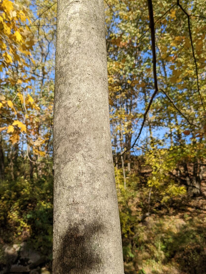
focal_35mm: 35
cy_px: 152
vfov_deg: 52.5
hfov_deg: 40.6
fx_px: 278
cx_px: 91
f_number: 1.73
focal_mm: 4.38
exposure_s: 1/1376
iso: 51
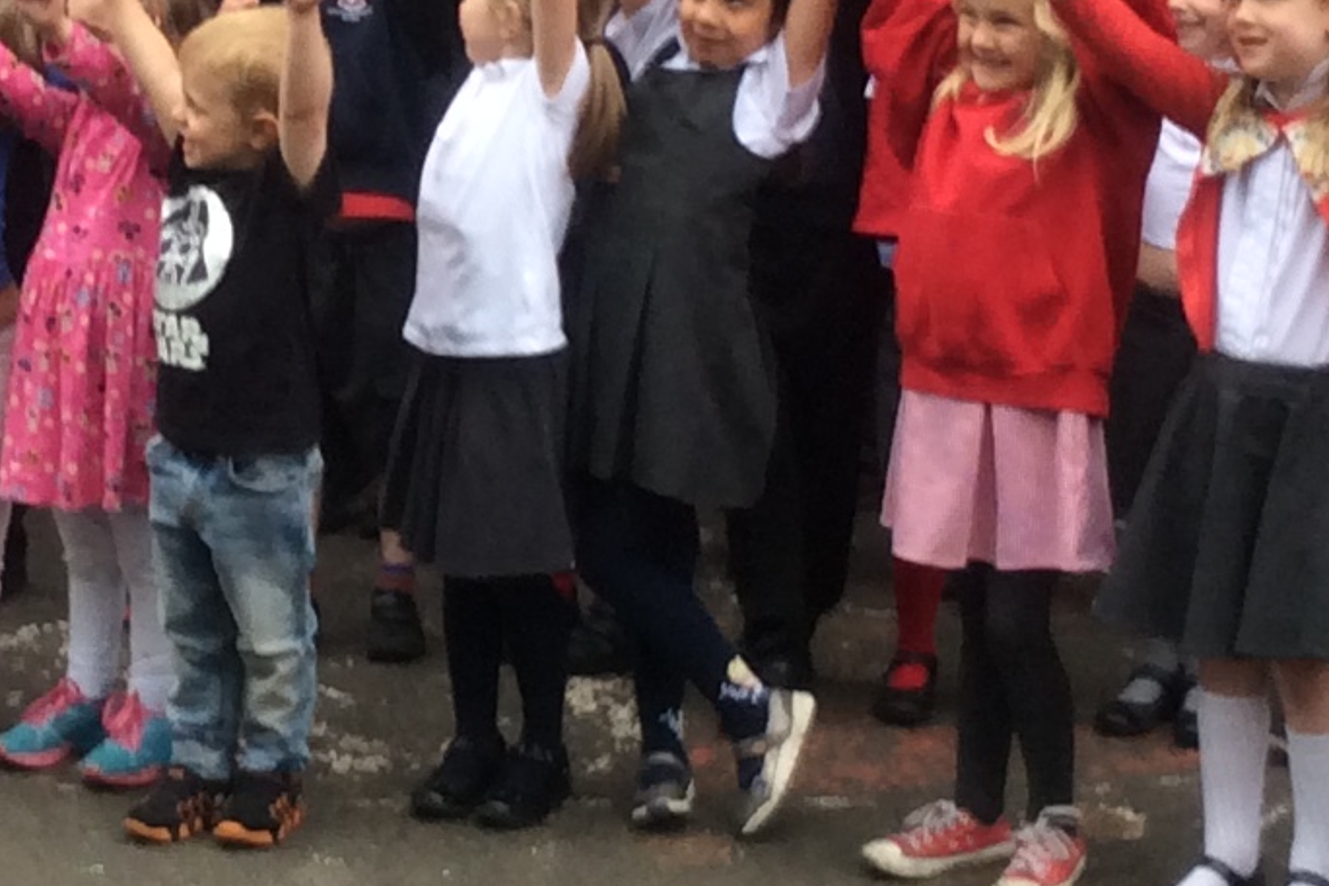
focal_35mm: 126
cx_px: 264
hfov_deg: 16.1
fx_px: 4651
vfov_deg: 10.8
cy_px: 91
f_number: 2.4
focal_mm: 3.3
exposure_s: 1/194
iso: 32
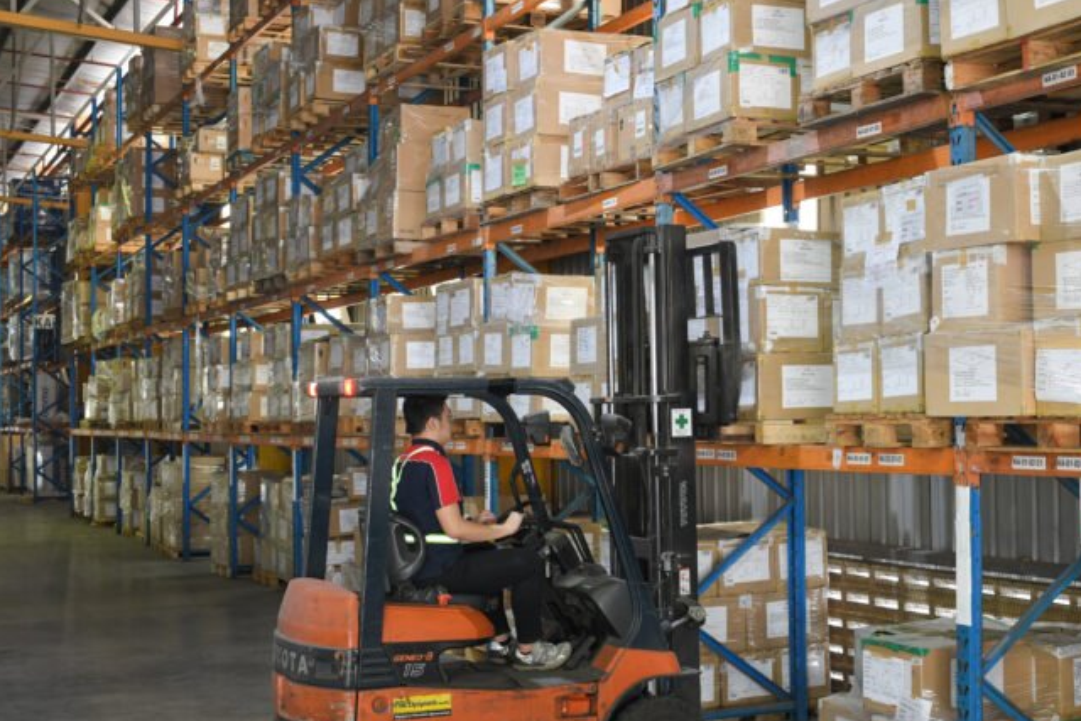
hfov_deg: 35.2
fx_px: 1682
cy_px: 384
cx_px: 750
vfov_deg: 24.2
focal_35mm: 56
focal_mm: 35
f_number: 5.6
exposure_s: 1/13
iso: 640
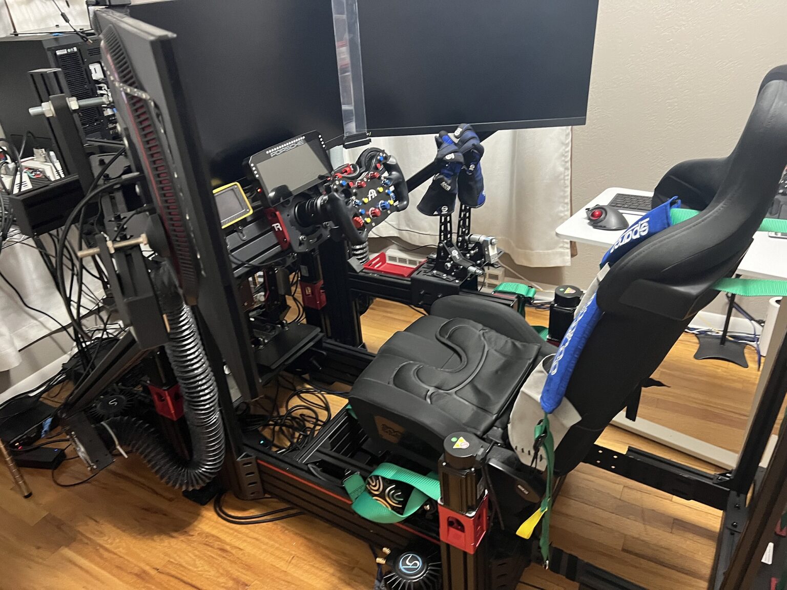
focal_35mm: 26
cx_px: 394
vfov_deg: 53.1
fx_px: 591
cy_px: 295
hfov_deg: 67.3
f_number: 1.5
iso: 500
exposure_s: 1/40
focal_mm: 5.7
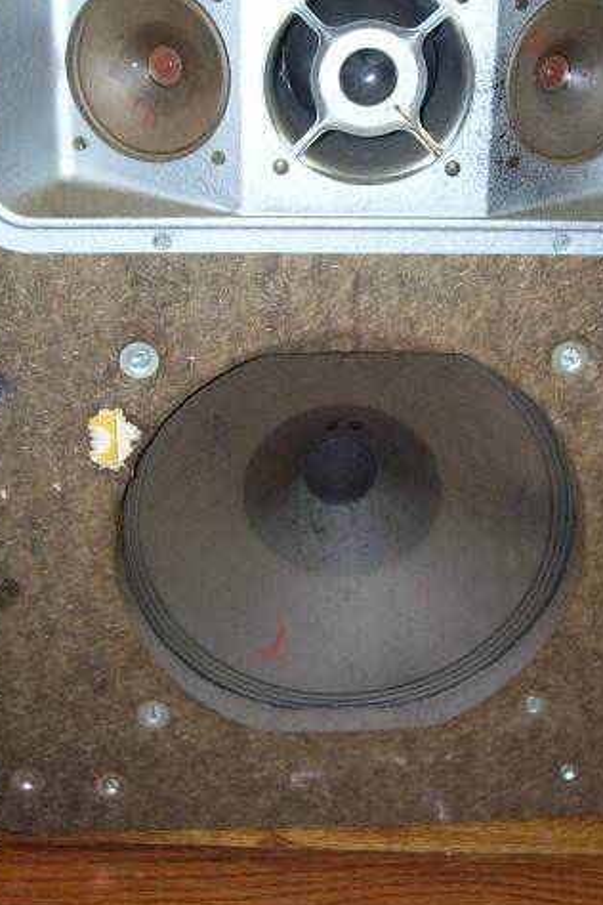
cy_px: 305
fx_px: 1206
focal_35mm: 48
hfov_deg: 28.0
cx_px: 371
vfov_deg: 40.6
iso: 125
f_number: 2.7
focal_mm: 5.6
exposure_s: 1/60
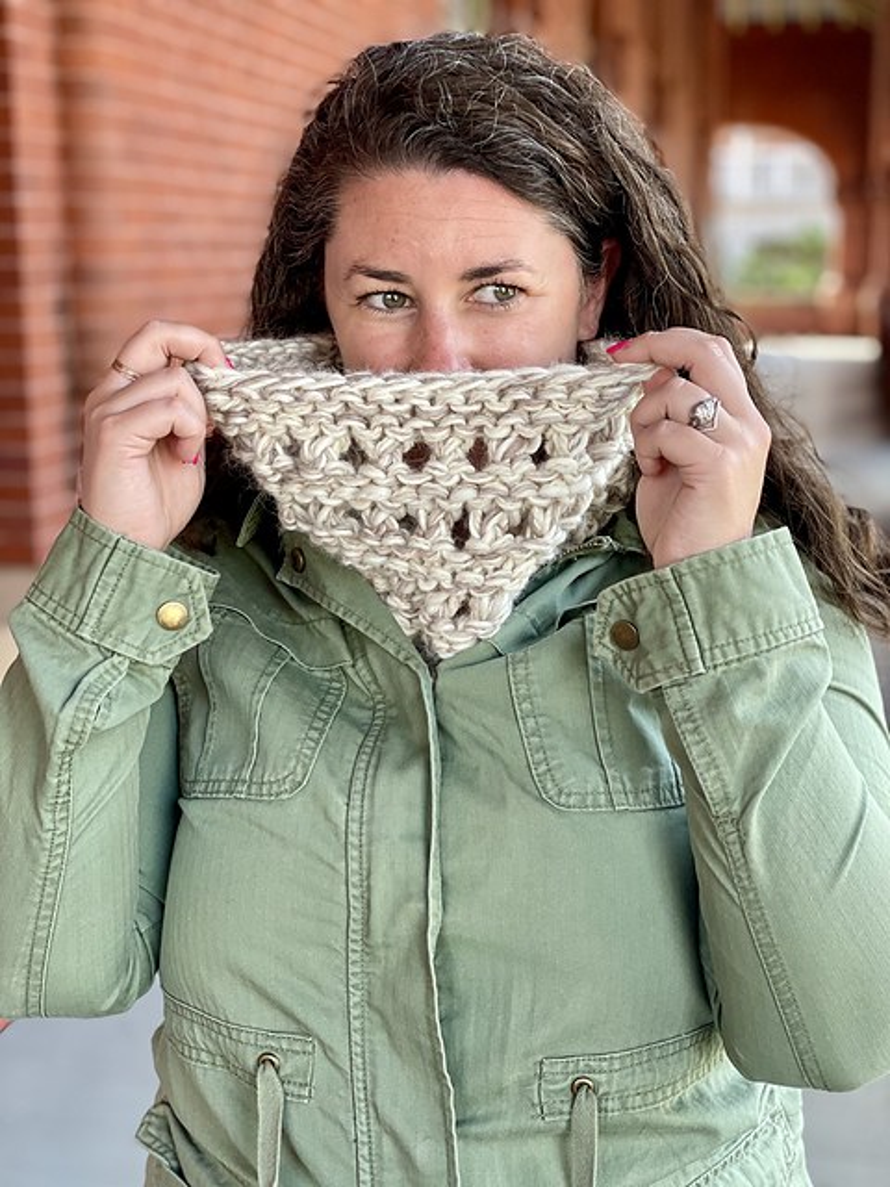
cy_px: 594
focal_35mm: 52
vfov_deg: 36.8
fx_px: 1783
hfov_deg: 28.0
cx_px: 445
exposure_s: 1/122
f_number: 2
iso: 40
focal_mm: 6
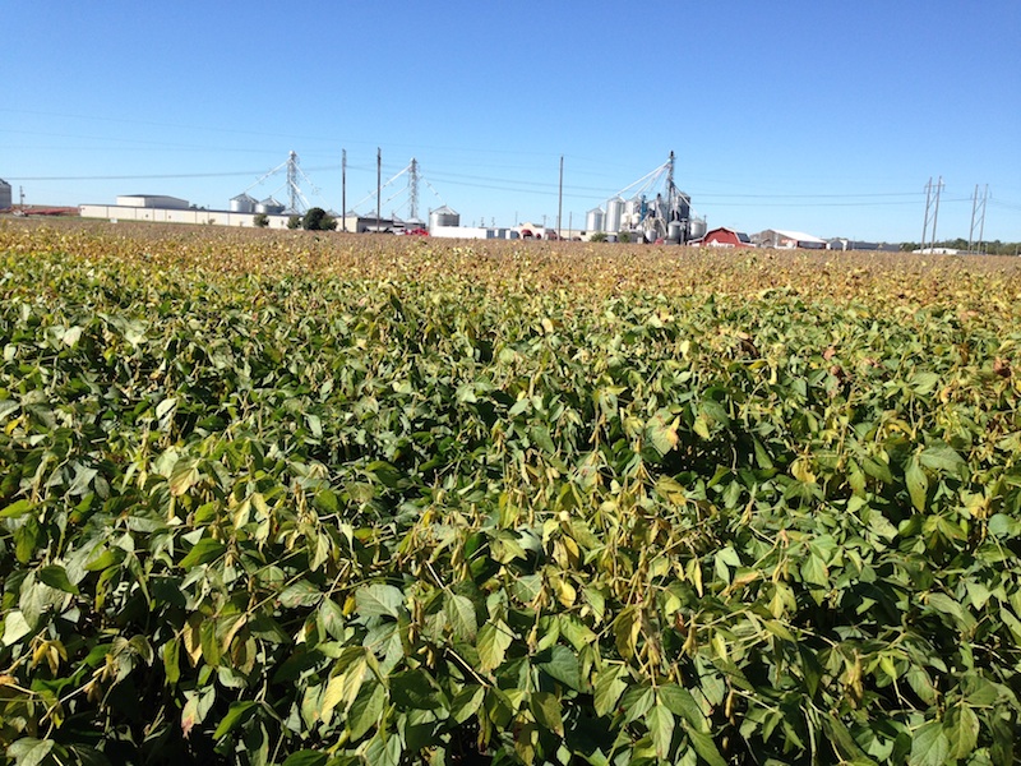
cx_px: 510
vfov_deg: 42.9
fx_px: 973
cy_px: 383
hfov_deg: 55.4
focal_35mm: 33
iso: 50
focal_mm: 4.12
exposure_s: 1/1261
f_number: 2.4
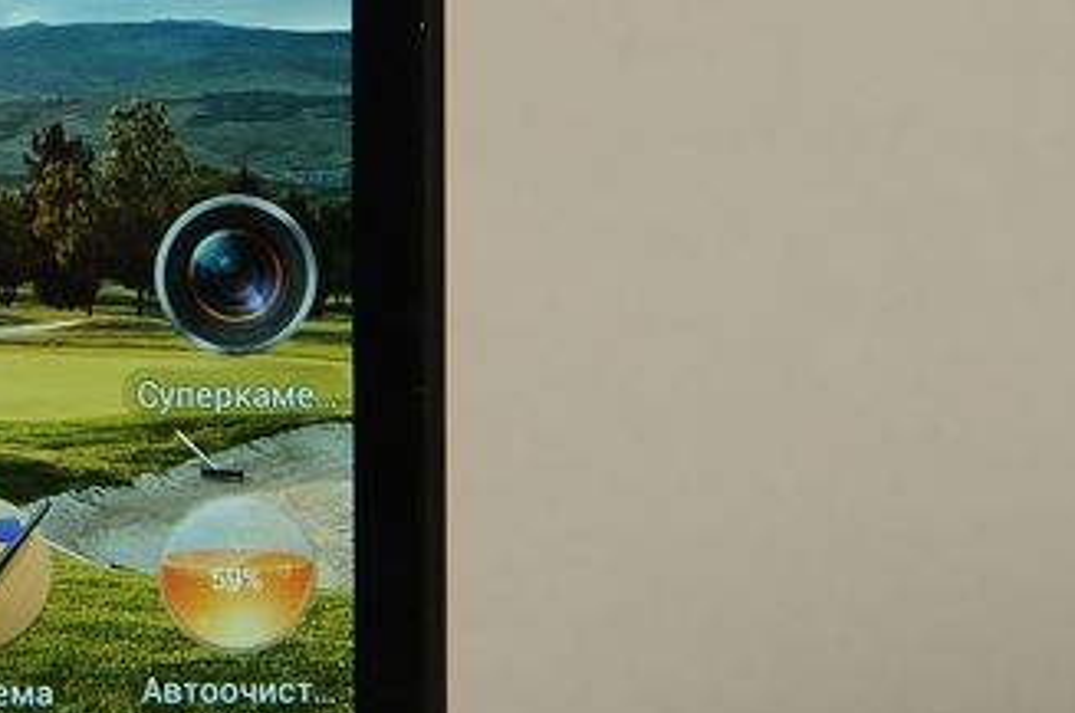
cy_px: 26
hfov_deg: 7.7
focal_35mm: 264
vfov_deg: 5.2
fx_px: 7870
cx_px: -197
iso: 200
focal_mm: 45
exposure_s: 1
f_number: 14
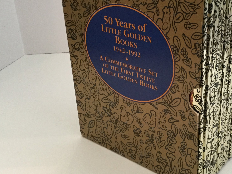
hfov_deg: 36.1
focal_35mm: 52
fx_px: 349
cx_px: 168
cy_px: 81
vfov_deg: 28.0
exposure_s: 1/30
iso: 125
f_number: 2.4
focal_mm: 3.3
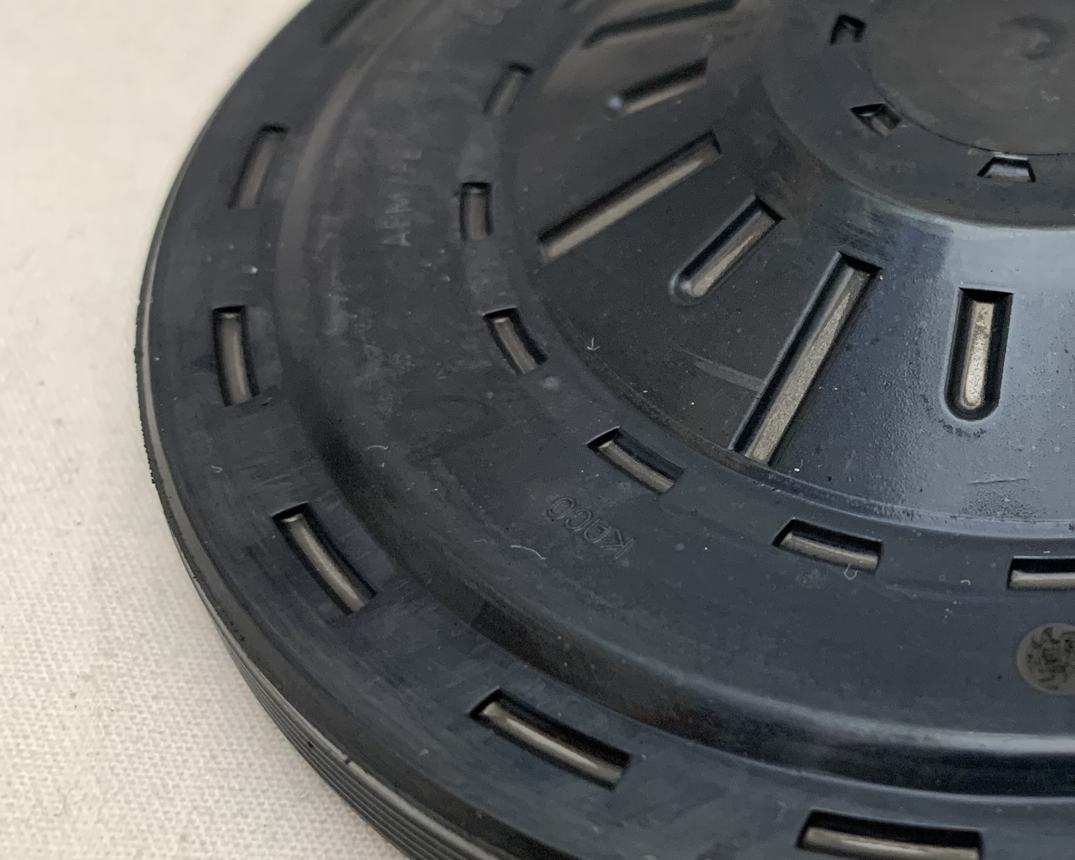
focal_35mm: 50
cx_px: 1014
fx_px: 1591
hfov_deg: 34.7
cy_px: 401
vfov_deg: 30.2
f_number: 1.8
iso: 250
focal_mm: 4.25
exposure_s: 1/50
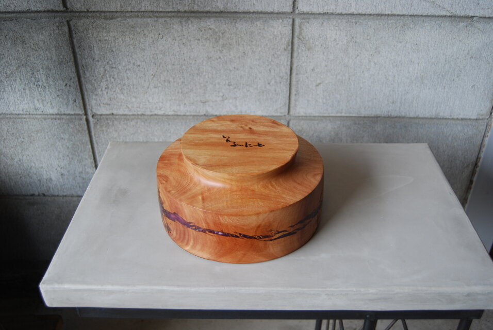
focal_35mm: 34
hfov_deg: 55.0
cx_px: 246
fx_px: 473
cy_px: 165
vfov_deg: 38.5
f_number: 3.8
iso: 200
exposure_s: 1/60
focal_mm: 23
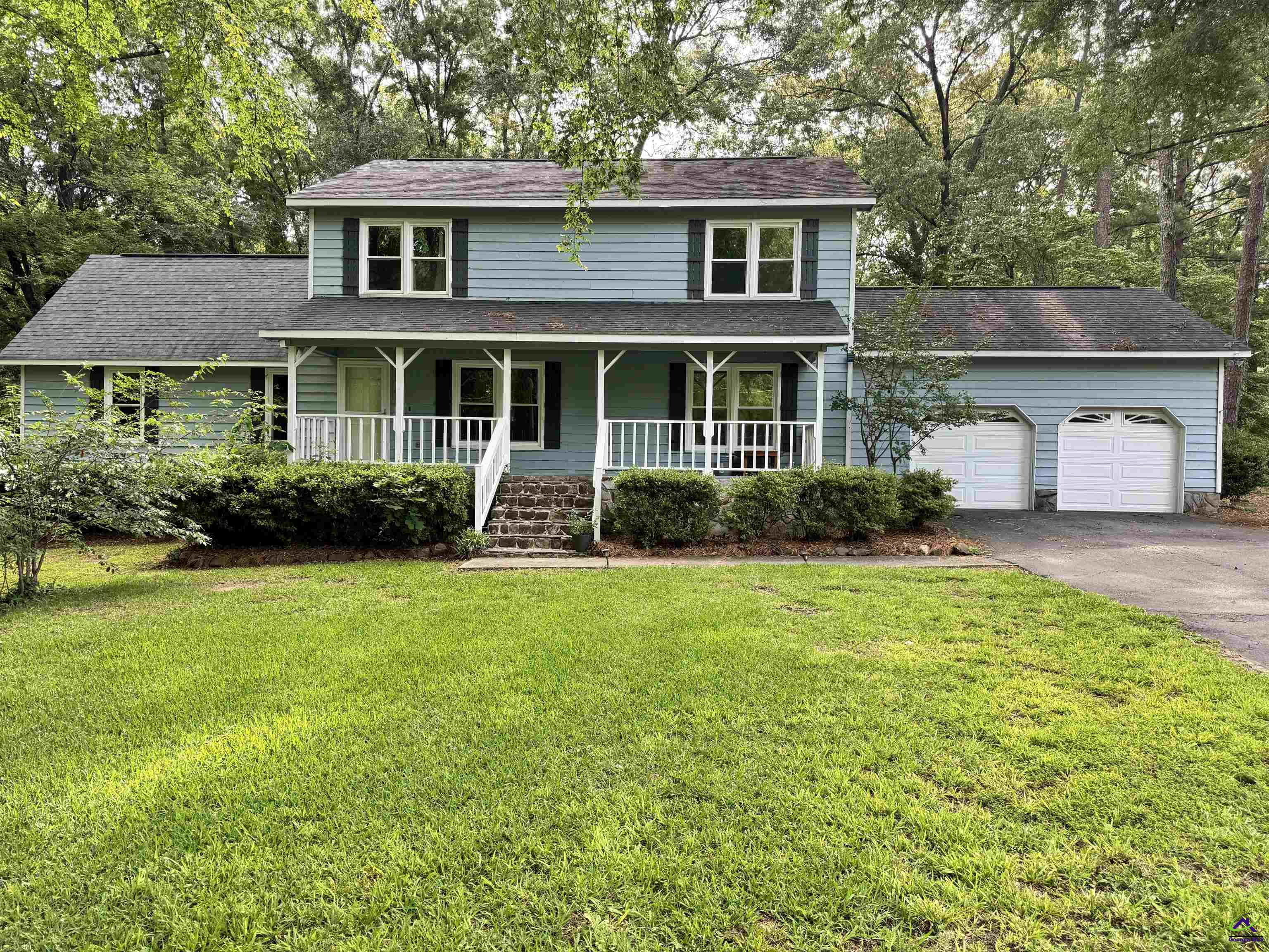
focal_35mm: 24
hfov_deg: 71.6
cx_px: 634
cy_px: 476
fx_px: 880
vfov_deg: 56.8
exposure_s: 1/278
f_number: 1.78
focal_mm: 6.76
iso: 80
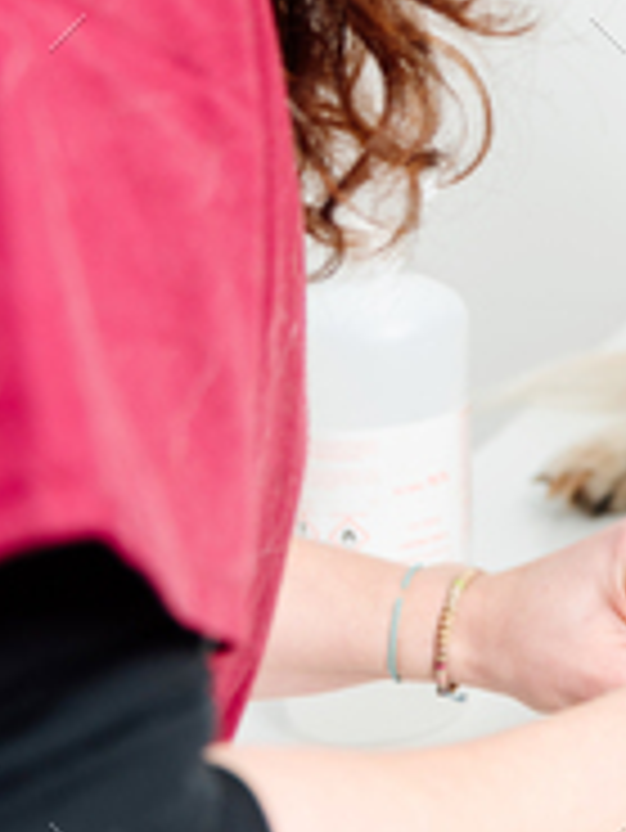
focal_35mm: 89
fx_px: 2144
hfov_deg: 15.1
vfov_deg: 21.1
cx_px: 991
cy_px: -27
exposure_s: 1/200
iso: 100
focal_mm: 29
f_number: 2.8
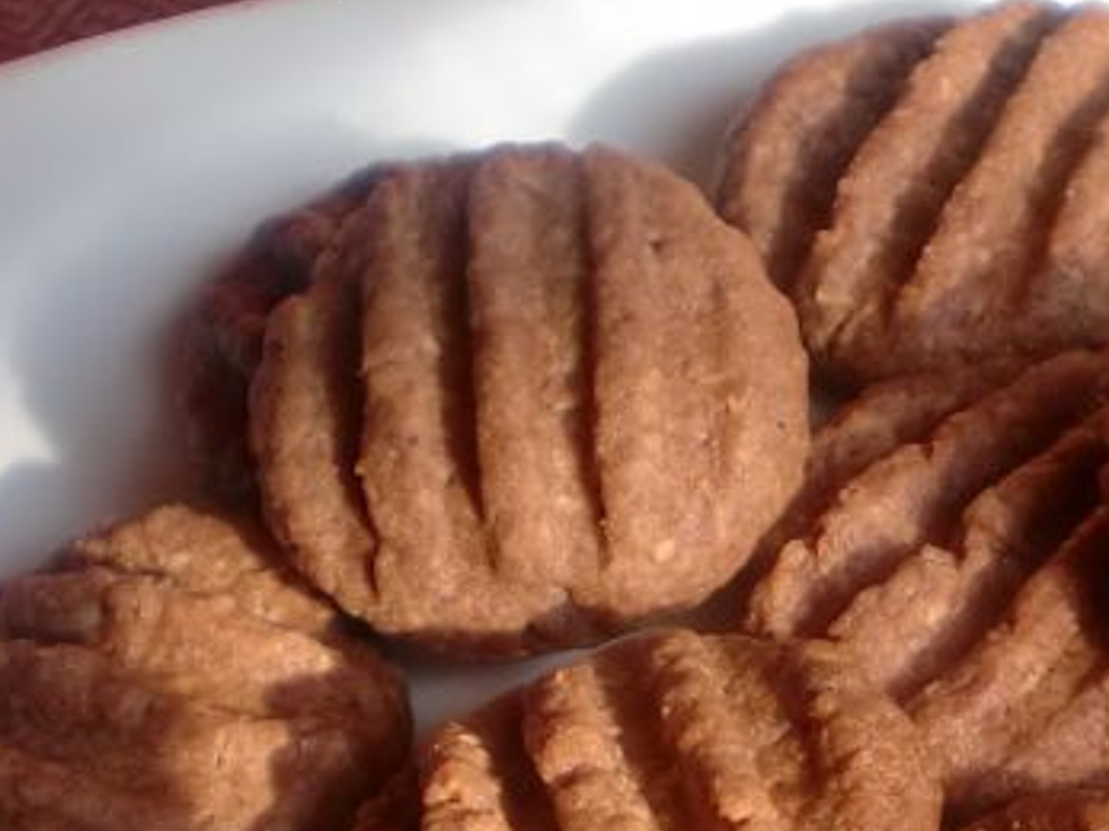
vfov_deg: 14.5
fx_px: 3235
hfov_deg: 18.9
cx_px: 1096
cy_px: 716
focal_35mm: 101
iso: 80
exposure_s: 1/60
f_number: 3.1
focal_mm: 6.3
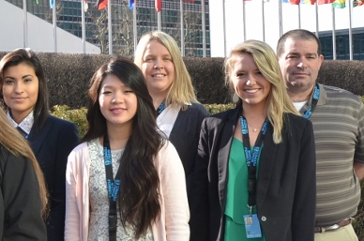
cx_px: -59
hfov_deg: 22.3
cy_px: 117
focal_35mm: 85
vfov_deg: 16.0
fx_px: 858
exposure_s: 1/1250
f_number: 4.5
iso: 400
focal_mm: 22
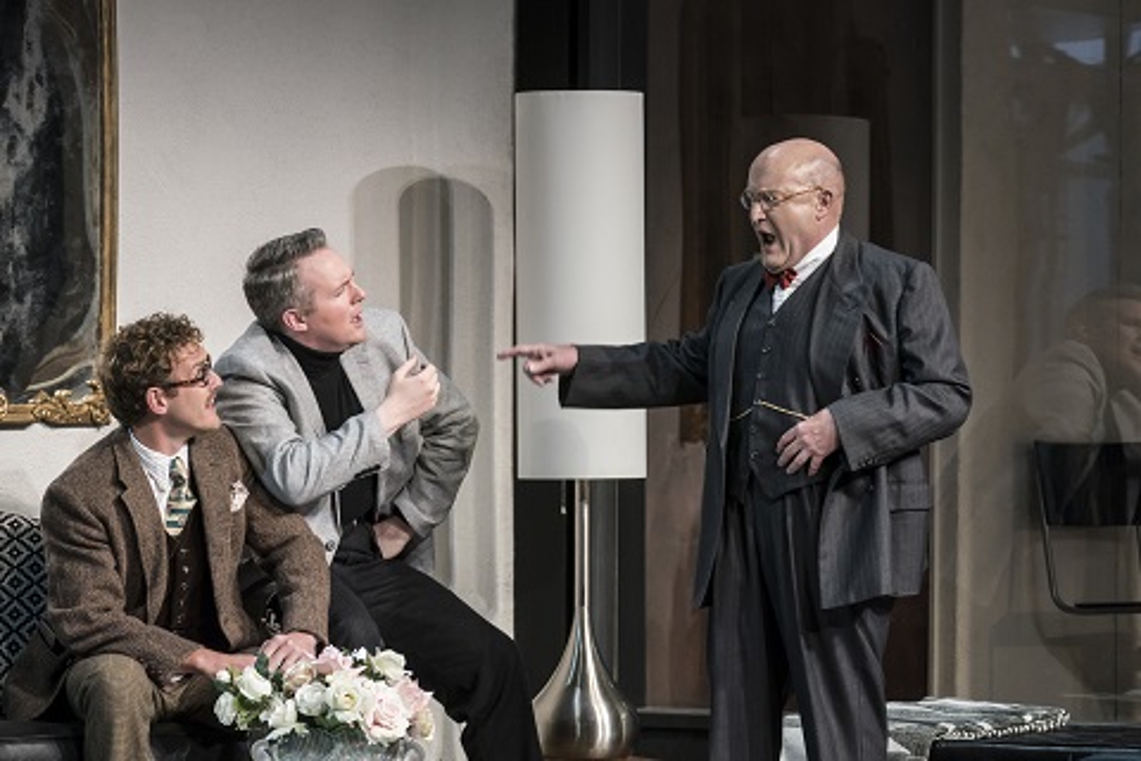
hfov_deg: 12.2
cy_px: 380
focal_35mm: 168
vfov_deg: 8.2
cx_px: 570
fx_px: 5324
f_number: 9
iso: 2500
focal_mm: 168
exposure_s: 1/200
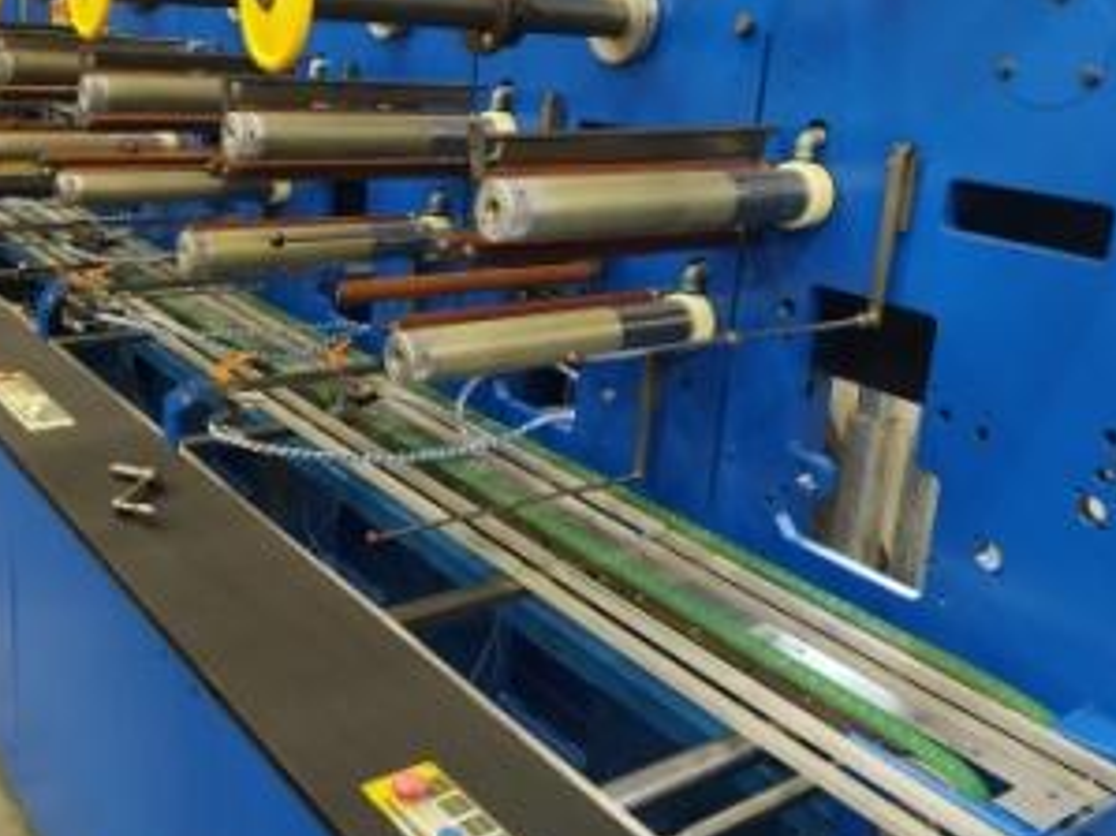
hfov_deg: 51.1
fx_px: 1160
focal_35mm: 36
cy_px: 321
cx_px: 467
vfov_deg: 39.4
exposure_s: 1/17
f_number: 1.9
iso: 800
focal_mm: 3.94
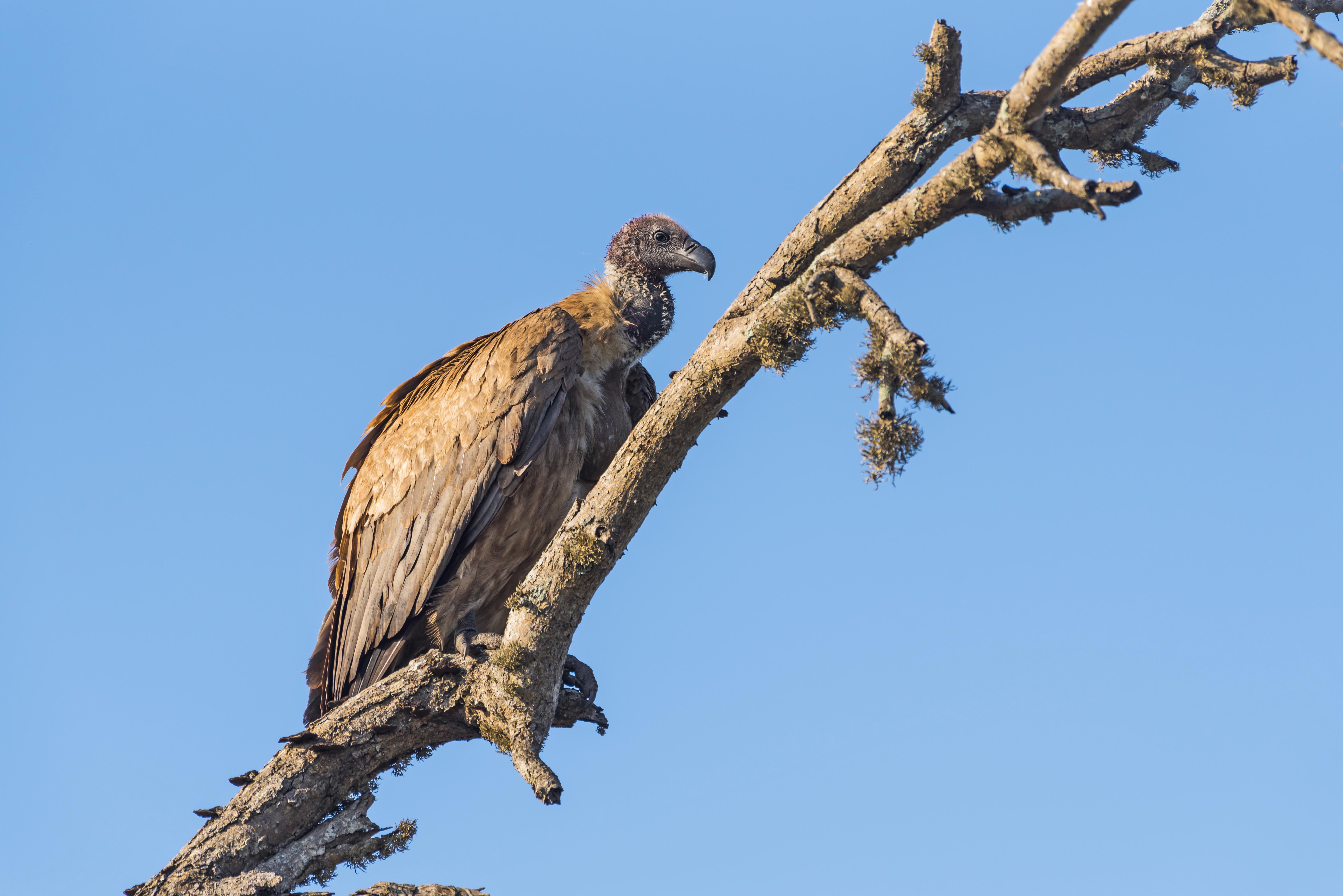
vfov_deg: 2.8
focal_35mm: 500
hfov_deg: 4.1
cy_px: 448
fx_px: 18659
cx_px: 672
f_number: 5.6
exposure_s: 1/1250
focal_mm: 500
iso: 320
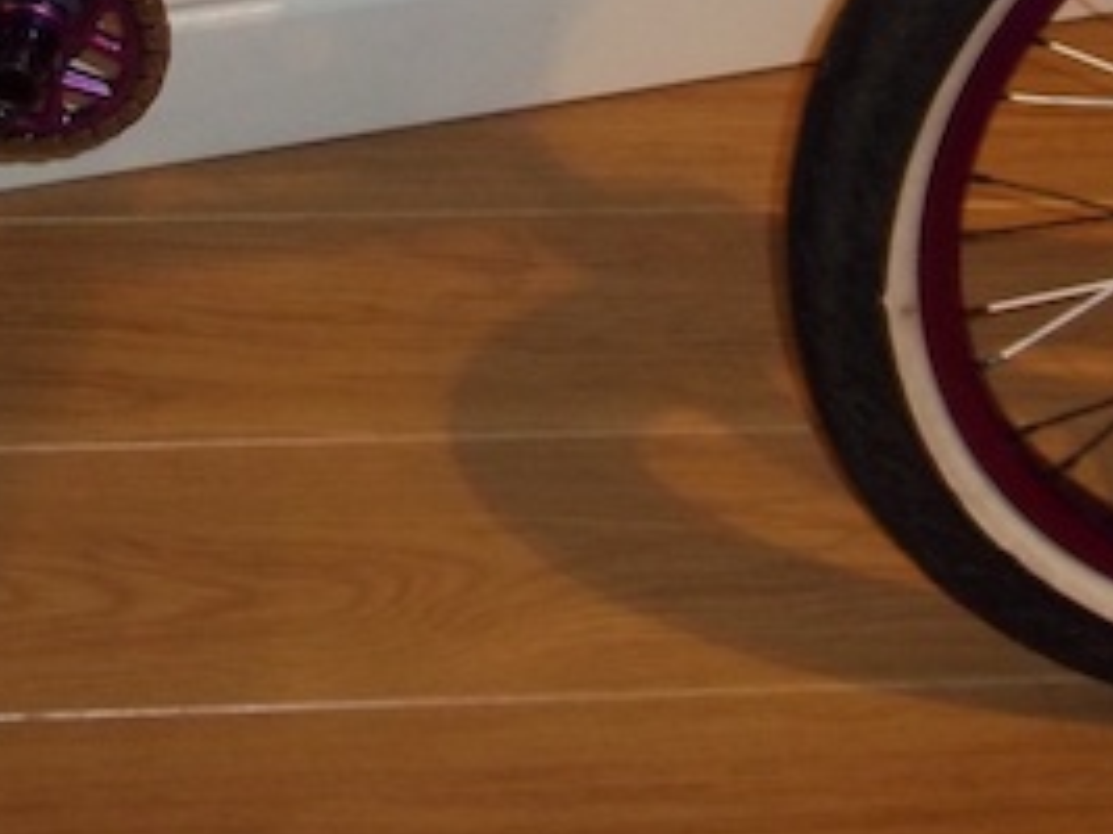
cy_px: -371
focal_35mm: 108
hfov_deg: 18.2
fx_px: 3471
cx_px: 438
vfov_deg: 13.0
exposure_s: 1/30
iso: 160
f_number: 3.1
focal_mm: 6.5
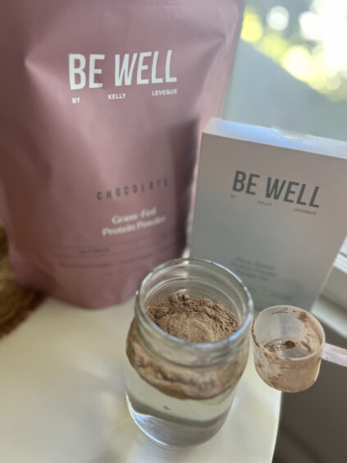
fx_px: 348
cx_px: 174
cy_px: 232
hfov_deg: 53.1
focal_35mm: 26
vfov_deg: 67.3
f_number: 1.5
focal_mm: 5.7
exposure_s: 1/60
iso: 200
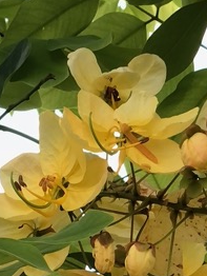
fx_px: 1735
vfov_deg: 8.7
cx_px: -92
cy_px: 509
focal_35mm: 218
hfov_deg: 6.7
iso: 16
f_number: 2.4
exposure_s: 1/60
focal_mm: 6
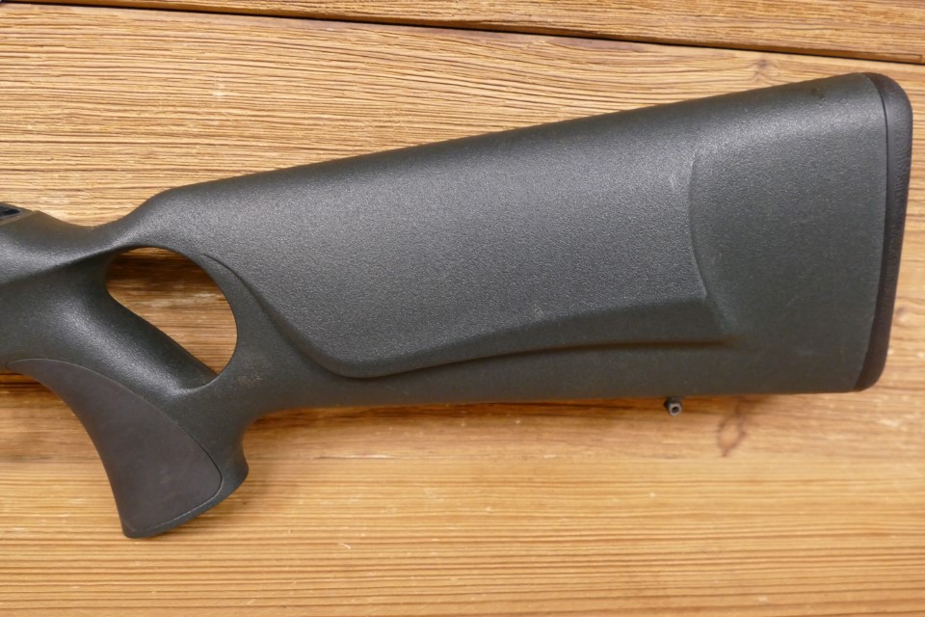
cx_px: 462
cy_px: 308
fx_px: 719
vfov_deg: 46.4
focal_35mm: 28
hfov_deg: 65.5
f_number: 2.9
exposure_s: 1/80
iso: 1250
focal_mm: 10.36
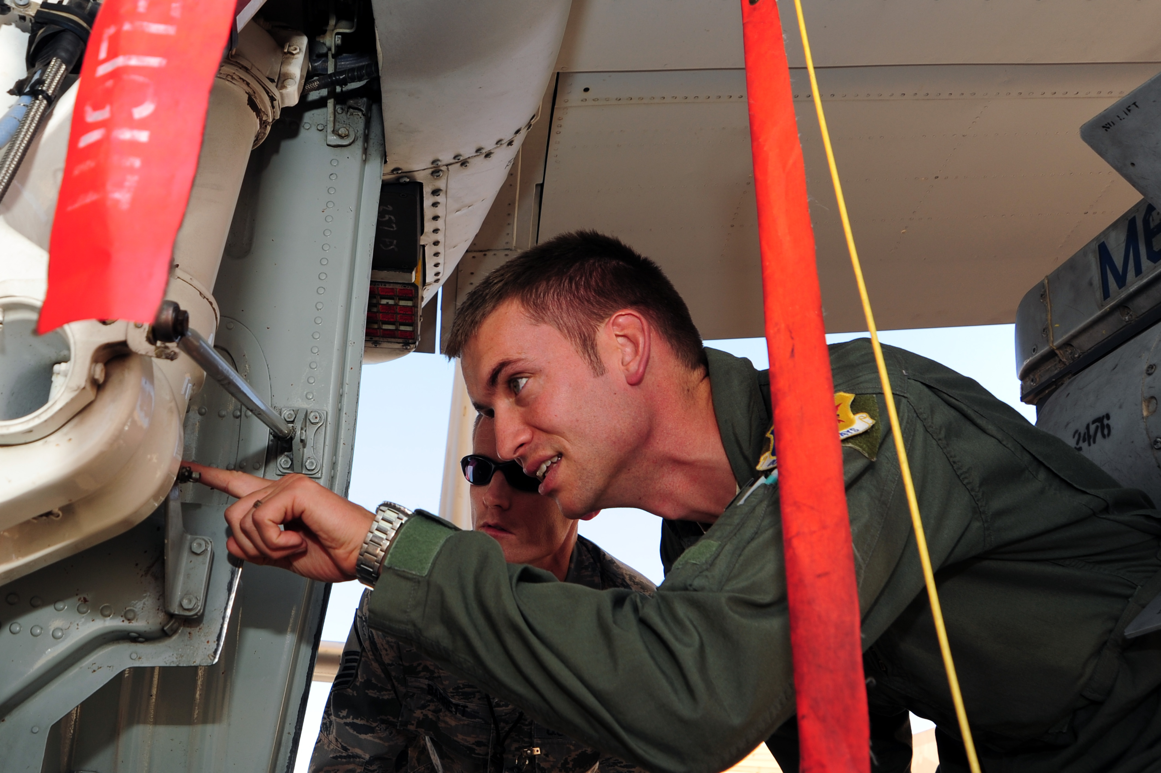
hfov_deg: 73.8
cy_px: 386
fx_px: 773
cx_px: 580
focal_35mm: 24
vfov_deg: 53.1
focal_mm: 24
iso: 200
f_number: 7.1
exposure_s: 1/160
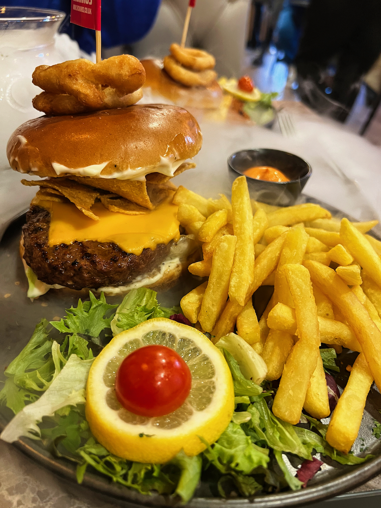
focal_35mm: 26
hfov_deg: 53.1
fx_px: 382
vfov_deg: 67.3
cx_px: 190
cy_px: 254
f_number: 1.5
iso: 200
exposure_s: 1/50
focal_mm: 5.7
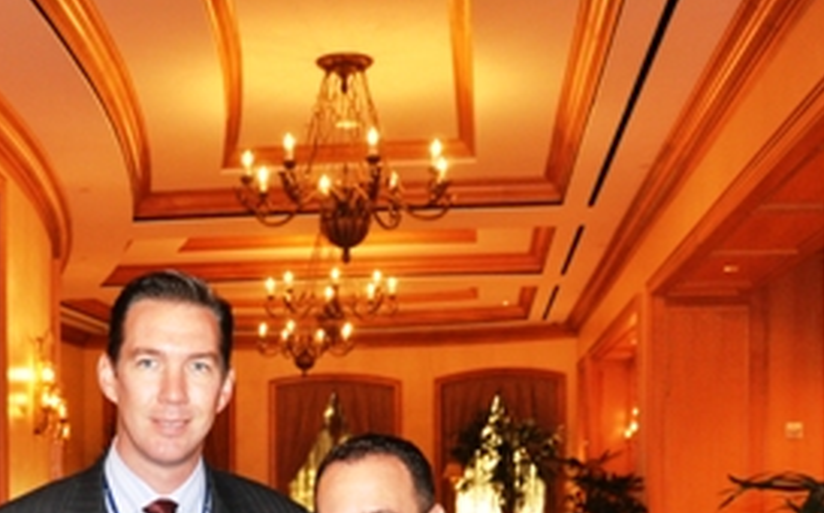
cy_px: 552
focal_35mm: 58
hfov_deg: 34.3
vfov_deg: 21.3
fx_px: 1301
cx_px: 198
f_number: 3.5
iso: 800
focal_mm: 18
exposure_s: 1/60
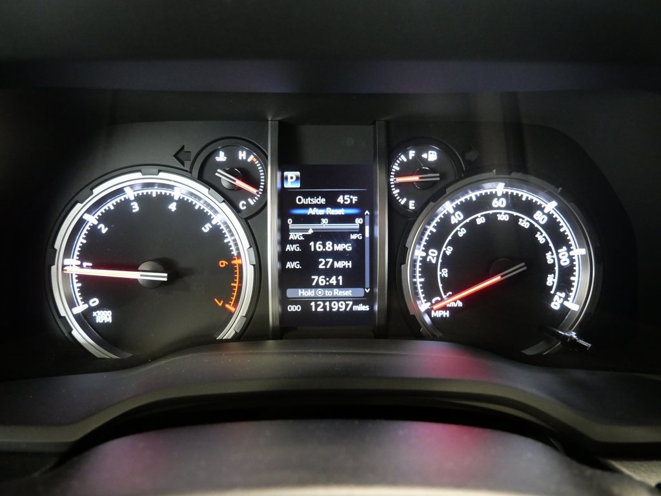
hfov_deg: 71.6
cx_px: 330
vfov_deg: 56.8
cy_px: 248
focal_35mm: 24
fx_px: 458
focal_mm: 12
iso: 3200
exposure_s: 1/13
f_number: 3.5
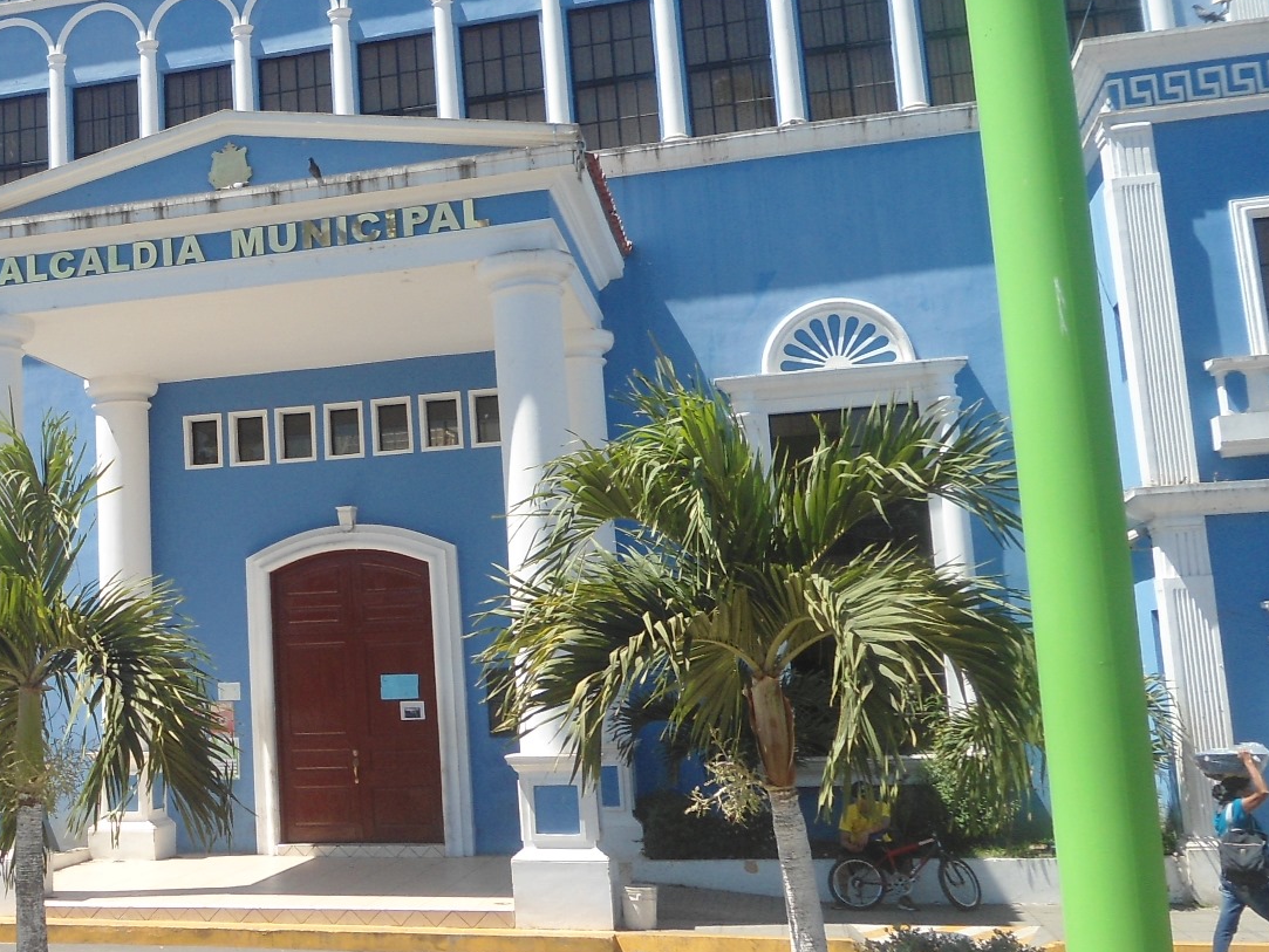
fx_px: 1760
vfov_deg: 30.3
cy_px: 507
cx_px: 206
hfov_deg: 37.8
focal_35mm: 48
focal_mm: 4.7
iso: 80
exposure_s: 1/800
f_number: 2.8
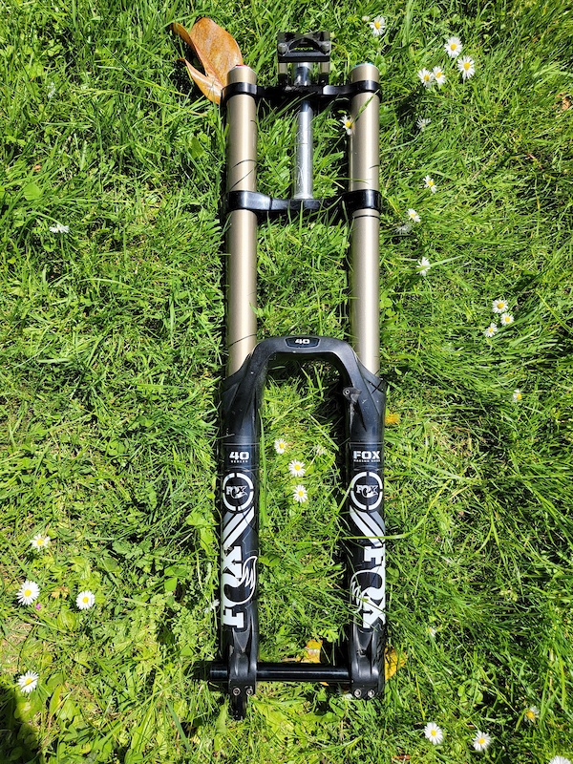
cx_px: 286
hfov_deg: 56.8
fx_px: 530
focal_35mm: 24
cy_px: 382
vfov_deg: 71.6
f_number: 1.8
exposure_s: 1/559
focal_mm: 6.7
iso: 16
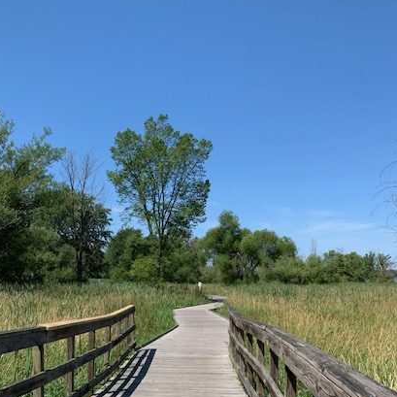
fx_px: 467
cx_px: 182
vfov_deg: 44.8
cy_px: 286
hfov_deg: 46.0
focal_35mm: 36
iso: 25
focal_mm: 4.25
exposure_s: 1/1992
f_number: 1.8
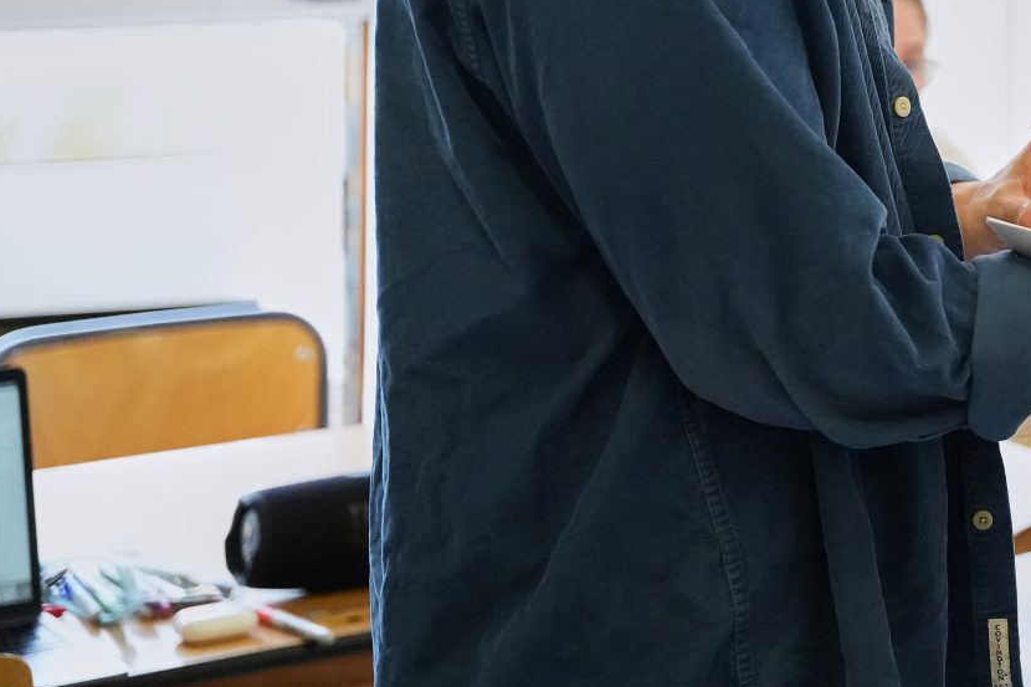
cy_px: -120
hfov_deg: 17.3
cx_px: 1266
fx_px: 3228
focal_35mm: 113
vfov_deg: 11.9
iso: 6400
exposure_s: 1/1250
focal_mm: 45.7
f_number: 2.8
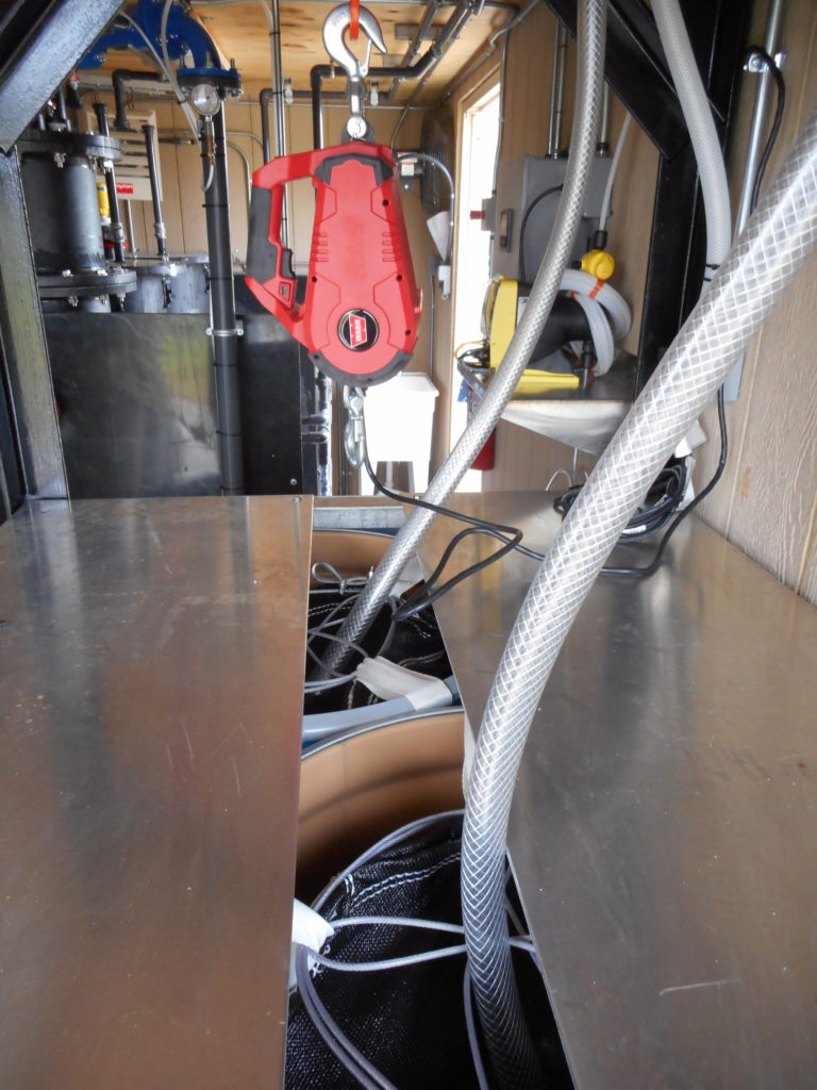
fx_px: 787
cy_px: 545
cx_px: 408
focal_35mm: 25
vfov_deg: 69.4
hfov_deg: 54.9
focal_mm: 4.5
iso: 320
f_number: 3.7
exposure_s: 1/30
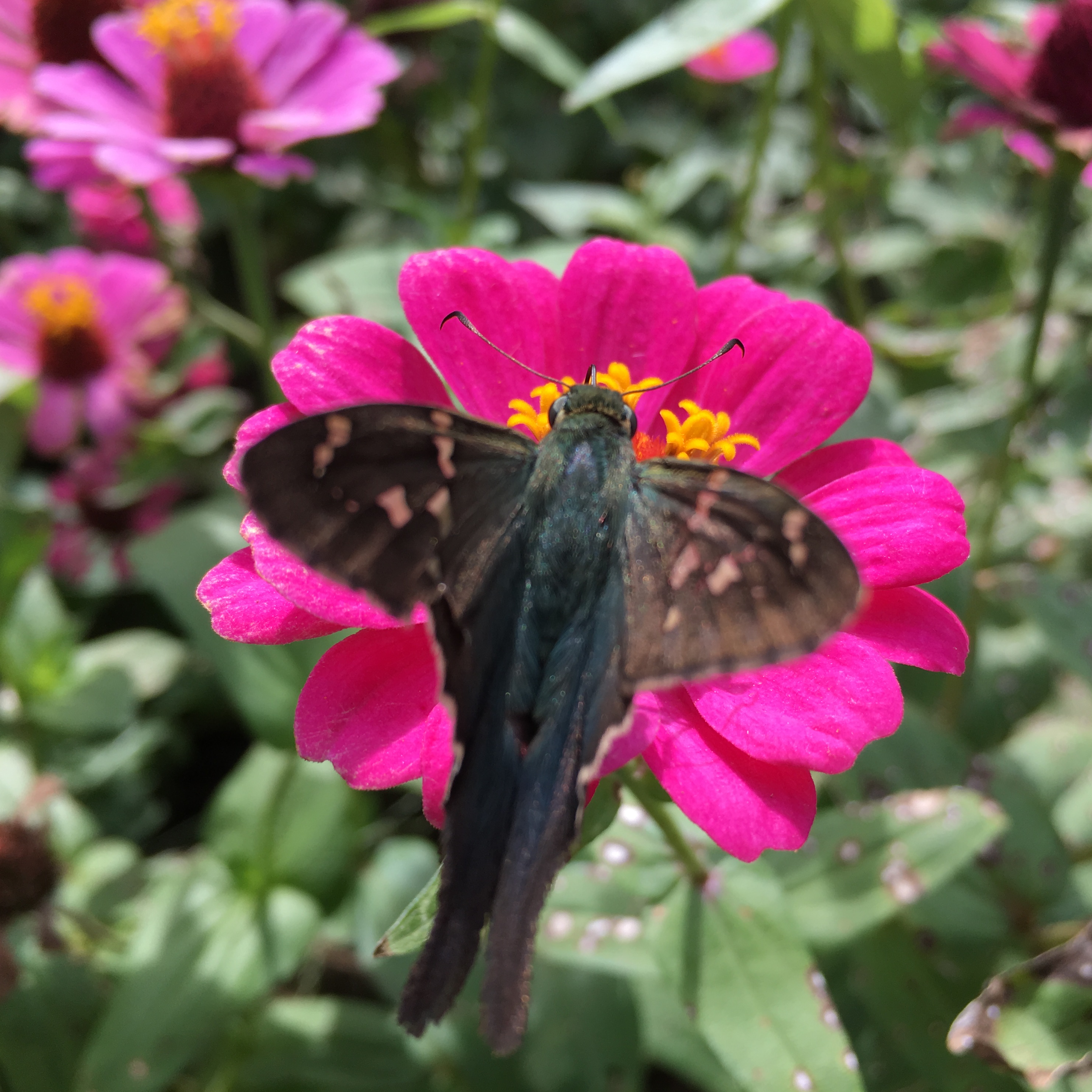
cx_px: 591
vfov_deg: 47.2
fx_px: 1249
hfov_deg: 47.2
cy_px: 547
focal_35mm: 35
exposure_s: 1/534
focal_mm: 4.15
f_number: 2.2
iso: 25
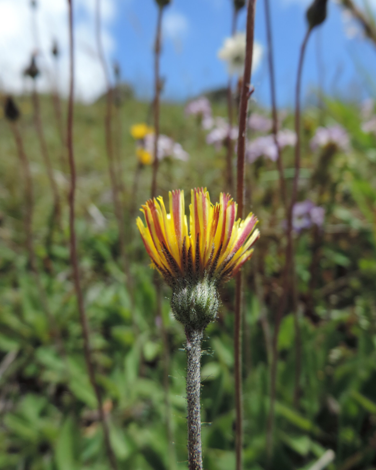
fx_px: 362
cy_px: 228
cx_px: 191
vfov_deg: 66.0
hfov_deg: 54.9
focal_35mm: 26
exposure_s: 1/1000
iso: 80
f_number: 3
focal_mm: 4.3
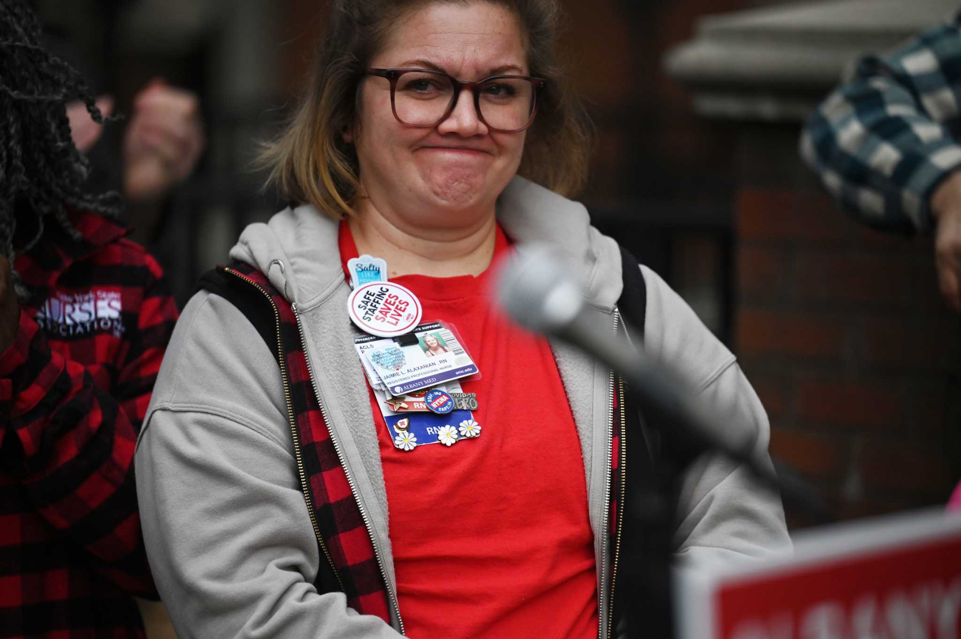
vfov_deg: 6.9
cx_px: 480
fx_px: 5334
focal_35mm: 200
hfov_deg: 10.3
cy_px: 320
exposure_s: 1/8000
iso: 800
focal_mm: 200
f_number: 2.8
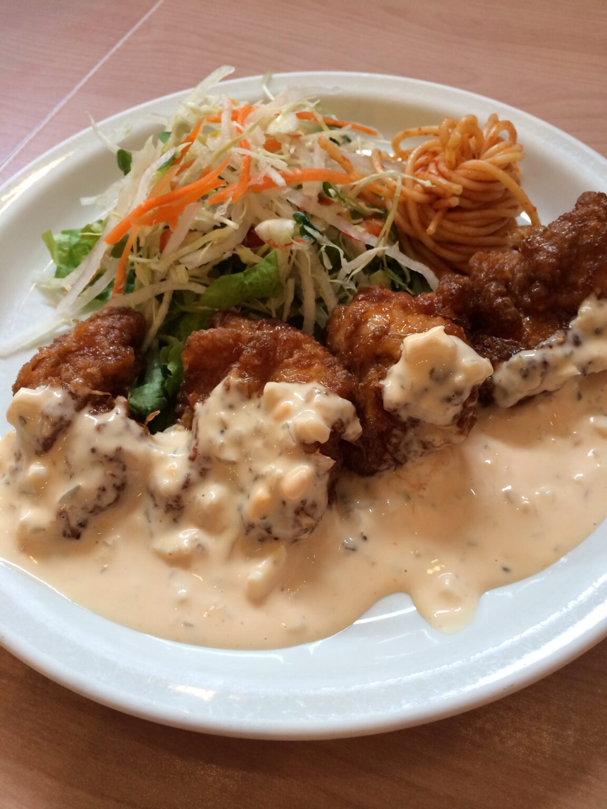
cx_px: 304
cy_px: 404
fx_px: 701
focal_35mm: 30
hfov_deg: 46.8
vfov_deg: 60.0
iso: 40
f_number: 2.2
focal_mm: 4.12
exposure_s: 1/30
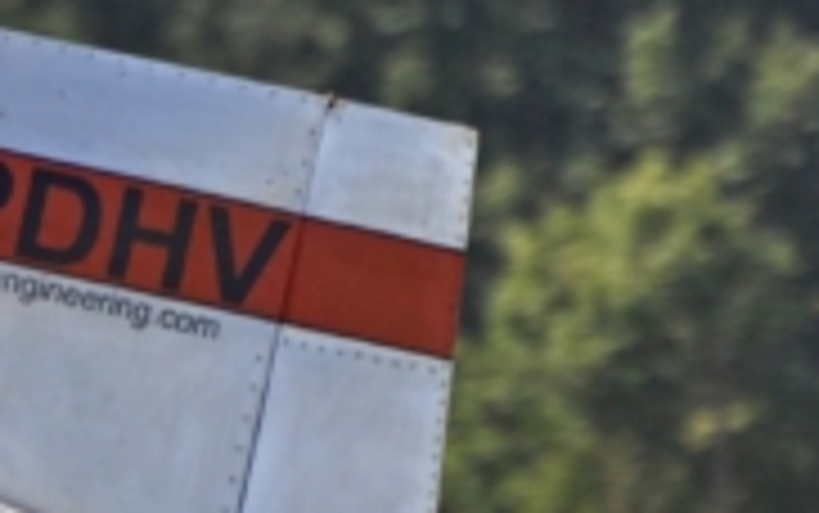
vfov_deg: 0.7
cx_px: -544
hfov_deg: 1.1
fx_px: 43127
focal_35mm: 1931
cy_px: 558
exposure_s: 1/1250
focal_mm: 300
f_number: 5.6
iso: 400
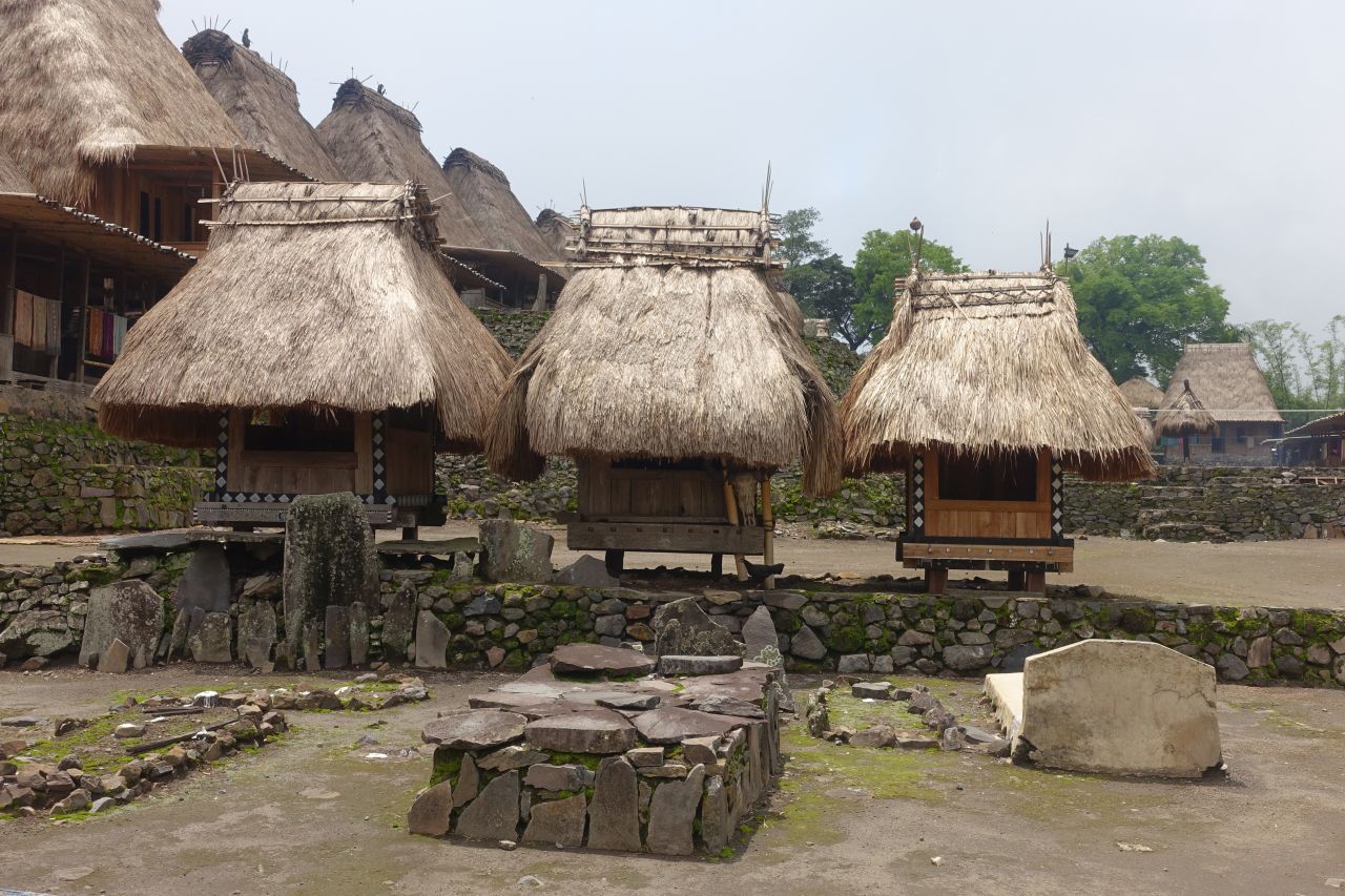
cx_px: 672
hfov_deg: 54.4
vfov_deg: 37.8
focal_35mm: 35
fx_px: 1307
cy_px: 448
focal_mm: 12.81
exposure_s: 1/500
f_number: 5.6
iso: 125
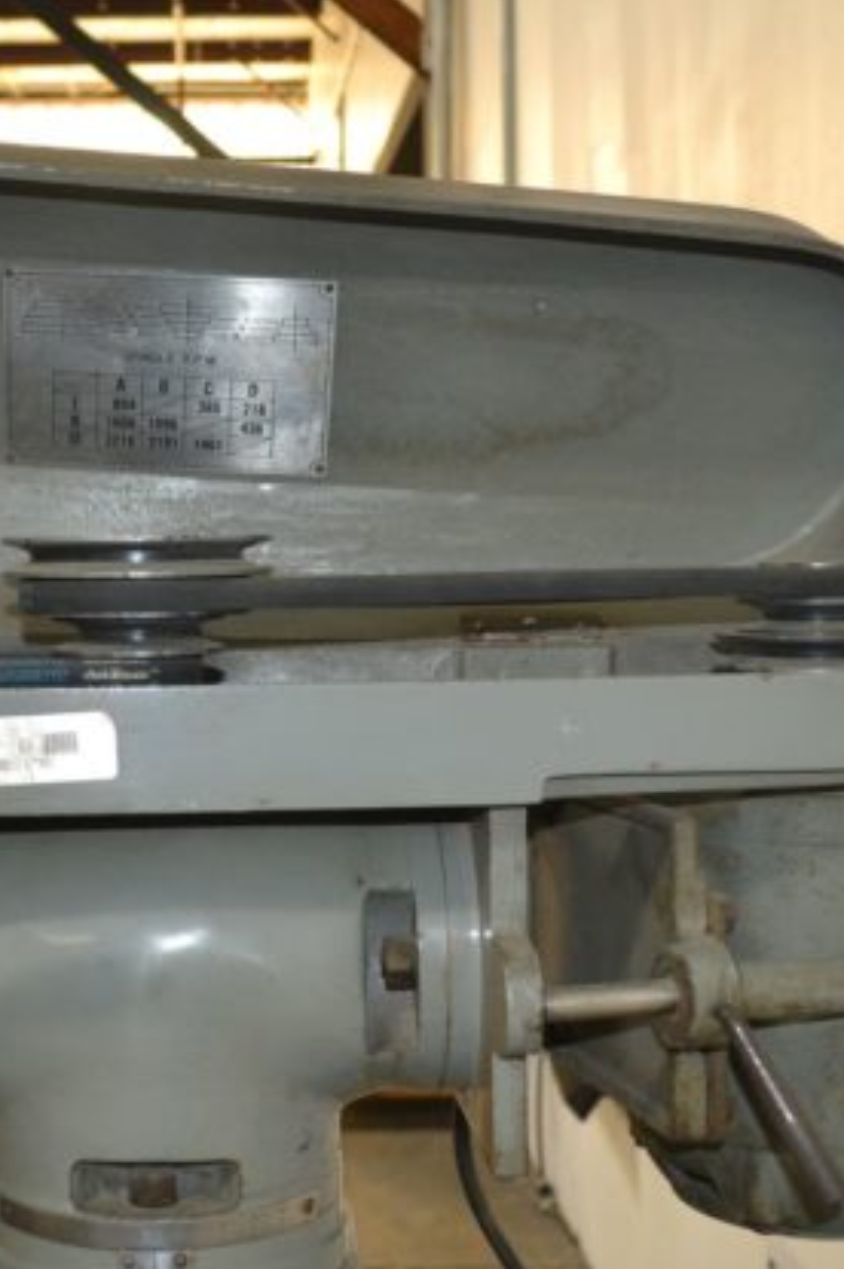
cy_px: 563
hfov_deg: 26.6
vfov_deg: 39.6
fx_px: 1761
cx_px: 211
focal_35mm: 50
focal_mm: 18
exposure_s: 1/60
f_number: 3.5
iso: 400
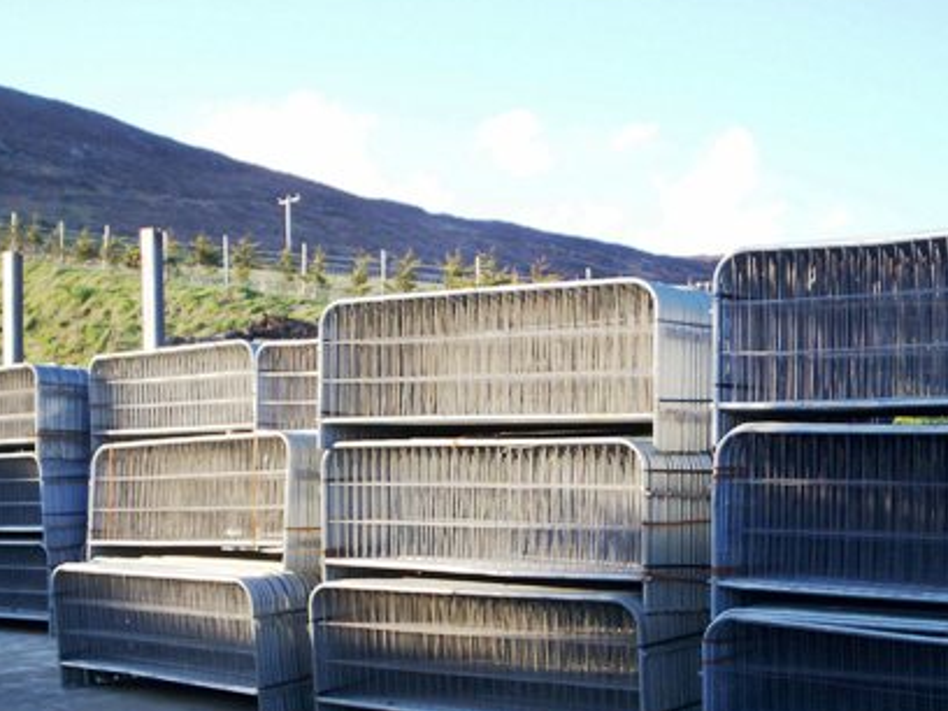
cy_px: 488
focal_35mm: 53
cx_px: 576
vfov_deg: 27.3
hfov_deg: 36.0
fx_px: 1451
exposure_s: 1/121
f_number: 4.5
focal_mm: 5.9
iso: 100
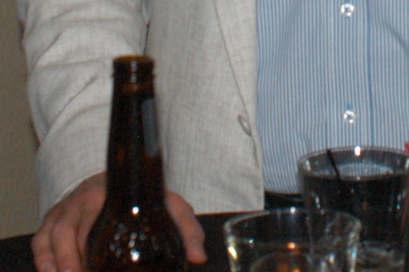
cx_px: 323
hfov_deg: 10.7
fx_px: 2180
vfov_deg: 6.8
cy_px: -319
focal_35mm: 192
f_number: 5
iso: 800
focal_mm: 28
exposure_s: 1/60
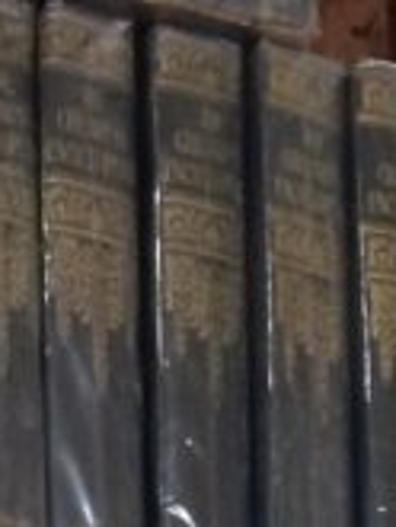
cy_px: 1431
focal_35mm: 180
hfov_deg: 8.0
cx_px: -316
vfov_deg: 9.3
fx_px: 2742
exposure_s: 1/33
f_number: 2.2
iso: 125
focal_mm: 4.15
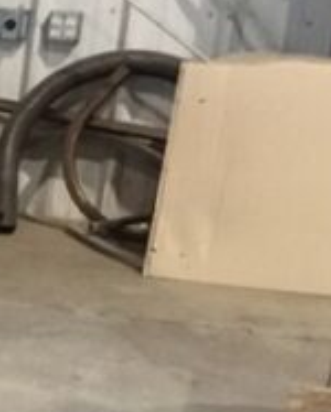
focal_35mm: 155
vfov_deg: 12.2
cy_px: 445
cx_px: -602
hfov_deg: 8.6
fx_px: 1895
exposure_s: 1/15
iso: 100
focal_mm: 4.15
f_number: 2.2
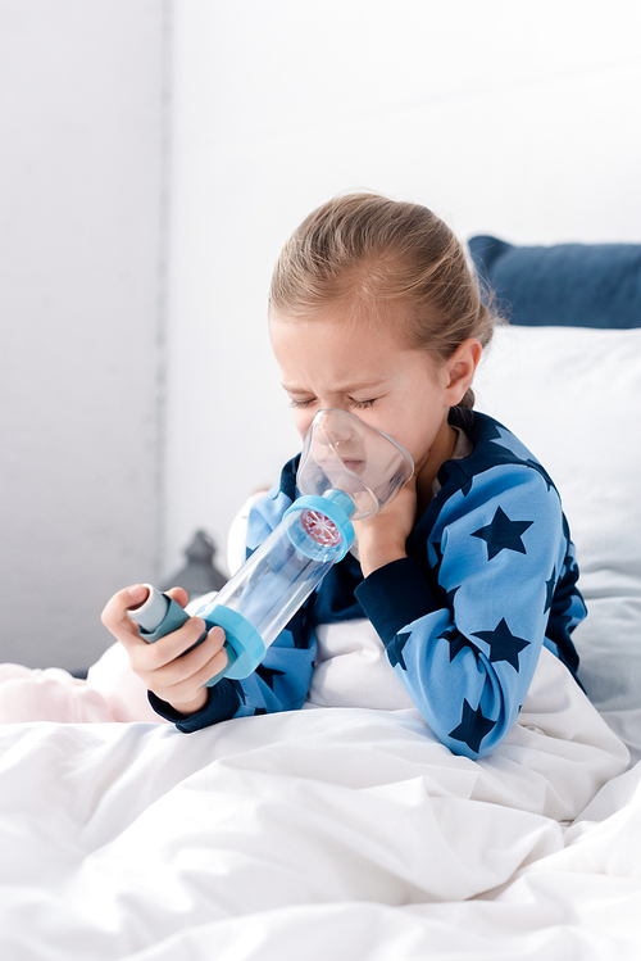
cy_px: 480
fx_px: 1334
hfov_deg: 27.0
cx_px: 320
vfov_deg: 39.6
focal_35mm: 50
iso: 640
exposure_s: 1/100
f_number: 3.5
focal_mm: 50
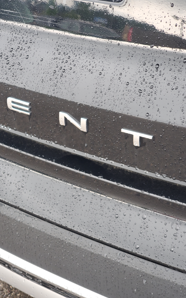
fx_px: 600
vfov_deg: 27.8
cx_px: 64
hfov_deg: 17.6
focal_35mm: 74
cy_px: 149
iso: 100
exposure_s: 1/30
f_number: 2.09
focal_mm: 6
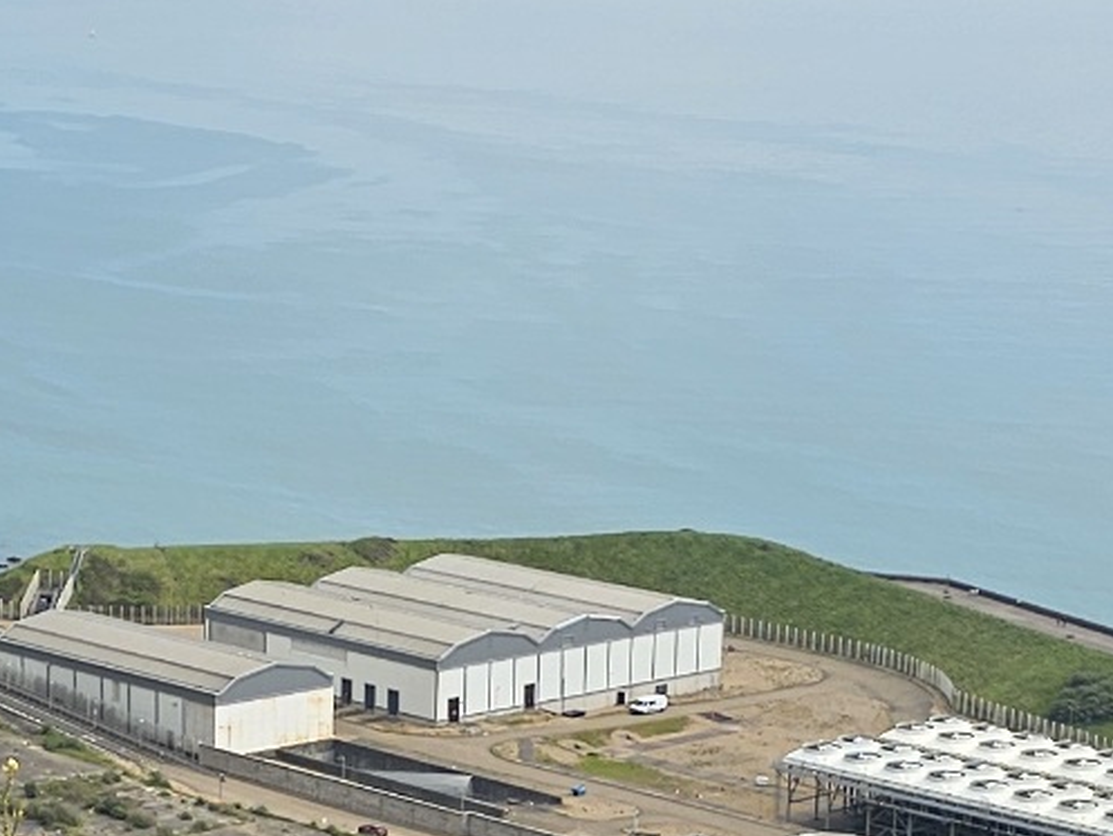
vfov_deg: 13.2
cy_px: 778
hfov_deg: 17.7
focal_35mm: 111
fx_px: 3570
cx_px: 441
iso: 10
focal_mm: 6.3
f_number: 1.7
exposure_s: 1/2000
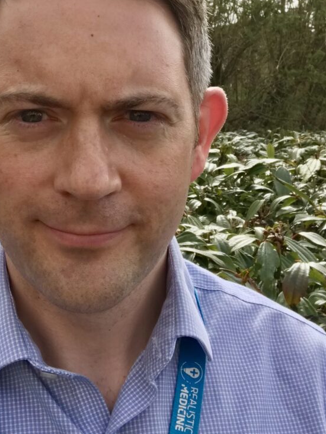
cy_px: 99
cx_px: 86
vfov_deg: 33.0
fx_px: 716
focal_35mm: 57
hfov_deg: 25.4
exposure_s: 1/430
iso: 25
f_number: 2.2
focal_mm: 2.87
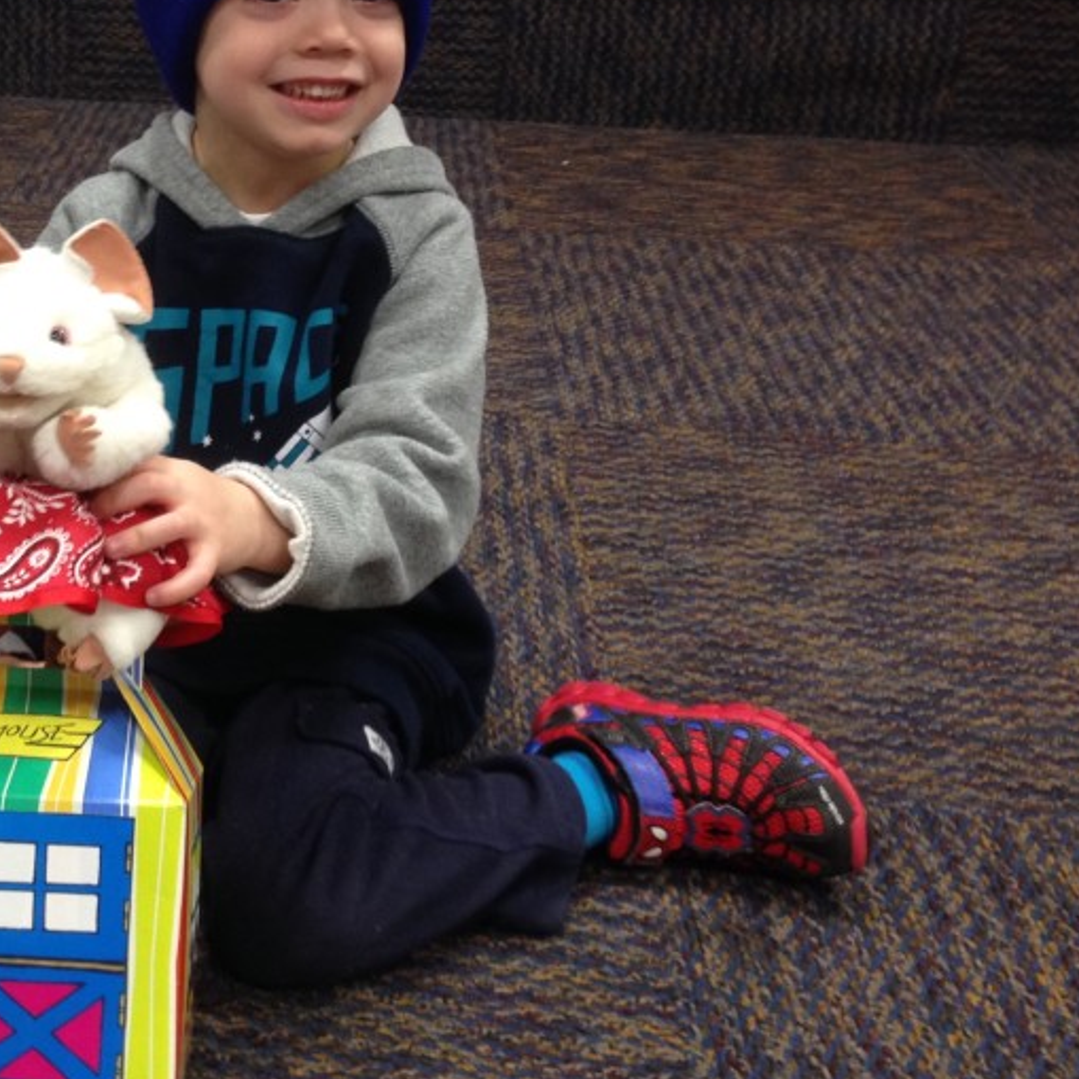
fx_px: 2081
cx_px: 125
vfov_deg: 28.9
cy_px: 381
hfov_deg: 28.1
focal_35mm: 59
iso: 80
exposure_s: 1/20
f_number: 2.4
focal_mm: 4.12
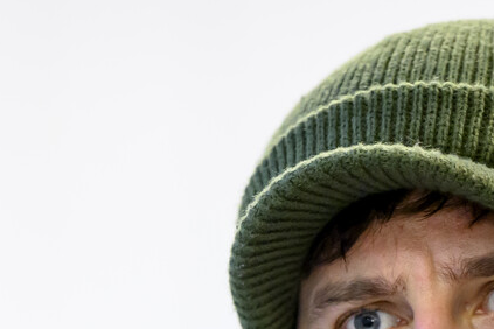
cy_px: 599
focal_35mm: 643
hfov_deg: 3.2
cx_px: 347
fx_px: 8823
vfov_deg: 2.1
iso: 2000
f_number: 2.8
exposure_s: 1/200
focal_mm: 170
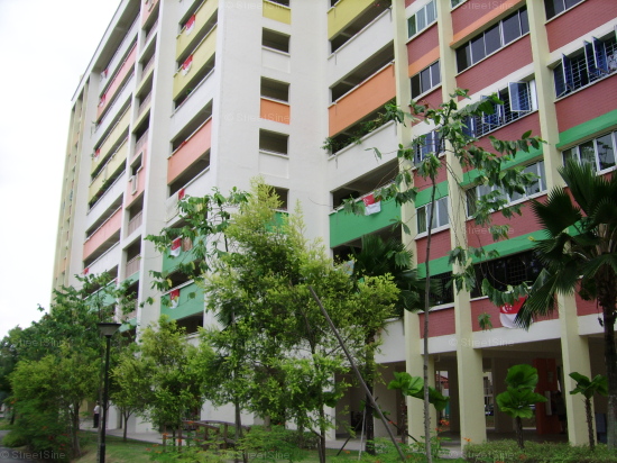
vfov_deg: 40.7
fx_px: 624
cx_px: 308
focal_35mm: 35
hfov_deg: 52.6
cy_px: 232
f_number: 5.8
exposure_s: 1/229
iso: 50
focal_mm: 5.95
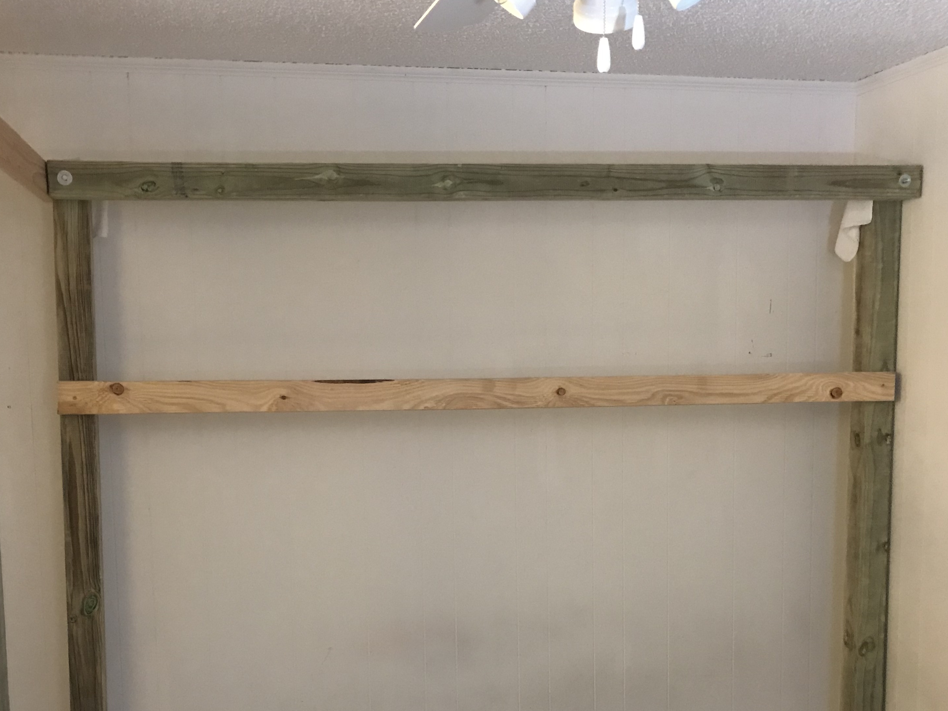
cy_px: 466
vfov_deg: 36.5
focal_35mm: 39
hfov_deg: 47.8
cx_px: 422
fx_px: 1068
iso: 80
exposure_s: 1/7
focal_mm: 3.99
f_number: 1.8
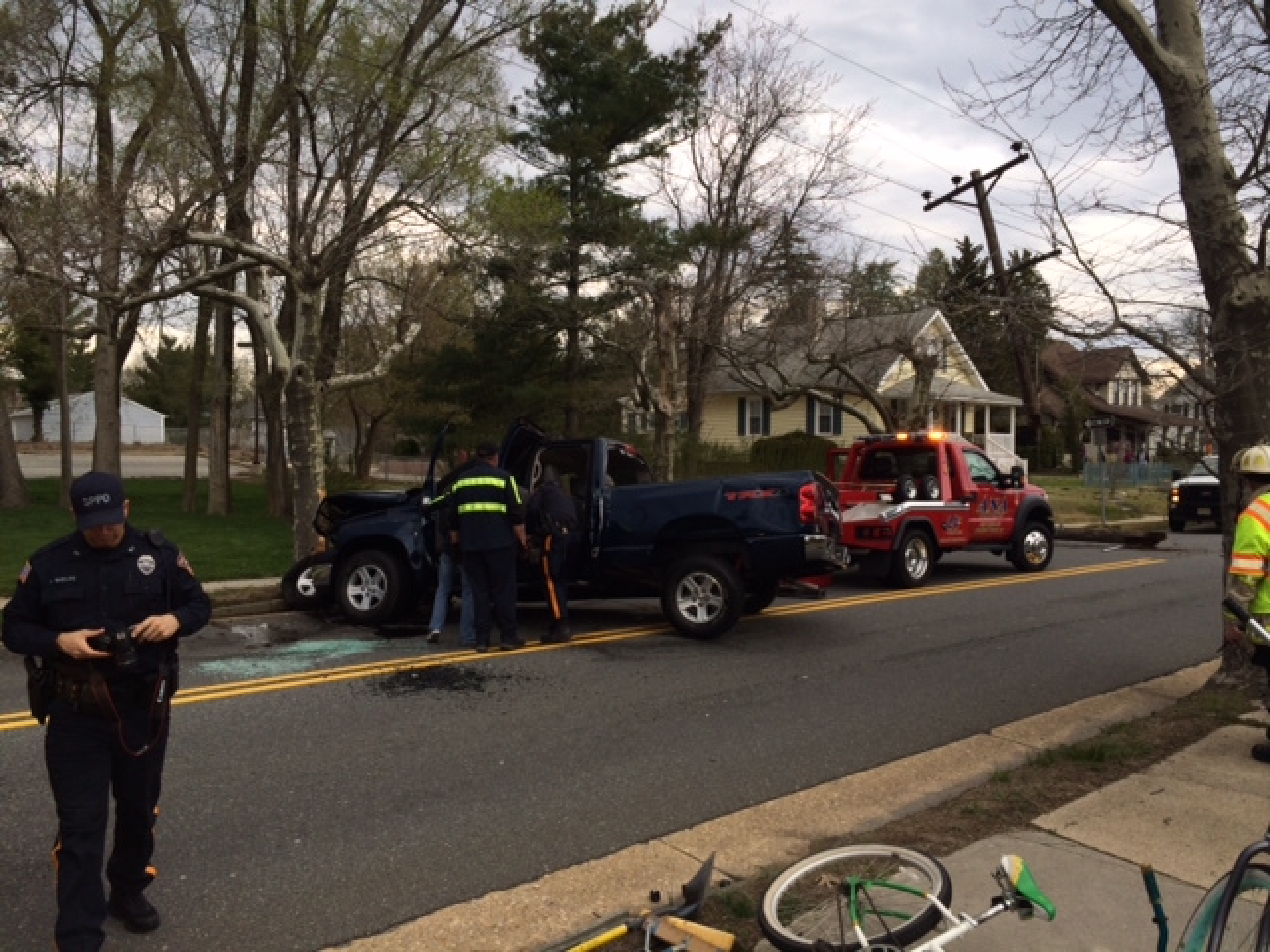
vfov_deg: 46.8
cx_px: 635
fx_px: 1101
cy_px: 476
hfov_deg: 60.0
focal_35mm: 30
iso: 32
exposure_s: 1/321
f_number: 2.2
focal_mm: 4.12
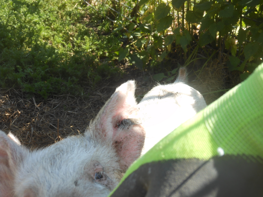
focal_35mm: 50
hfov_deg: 38.2
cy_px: 98
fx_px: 380
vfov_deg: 29.1
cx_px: 132
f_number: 4
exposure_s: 1/160
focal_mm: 8.9
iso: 80
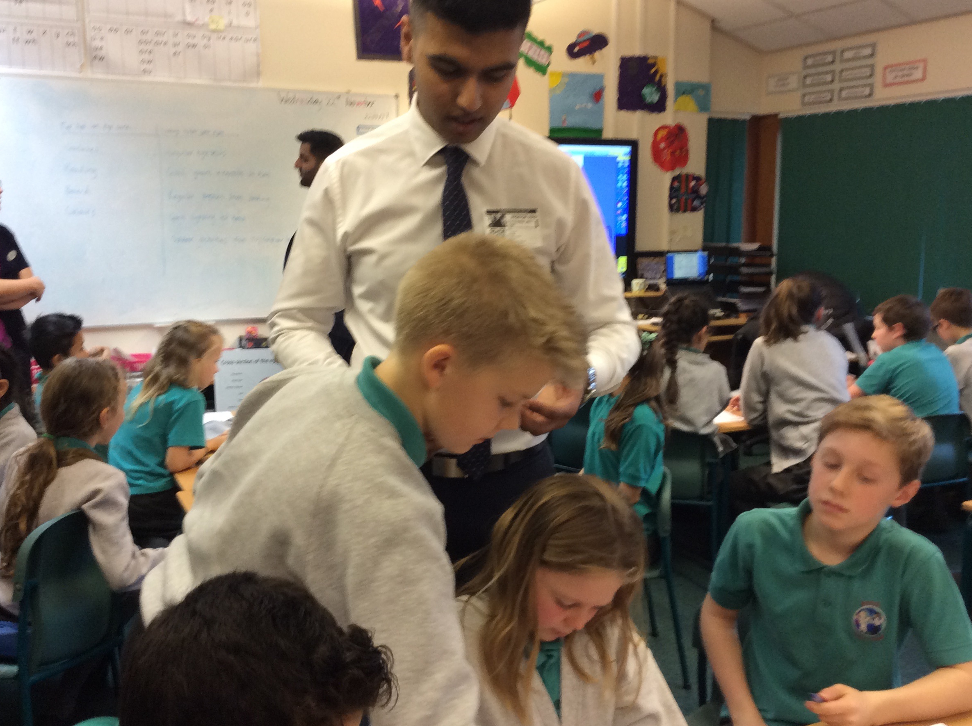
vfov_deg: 40.6
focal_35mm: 35
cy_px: 364
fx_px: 981
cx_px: 469
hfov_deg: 52.7
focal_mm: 3.3
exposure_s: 1/25
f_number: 2.4
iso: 80
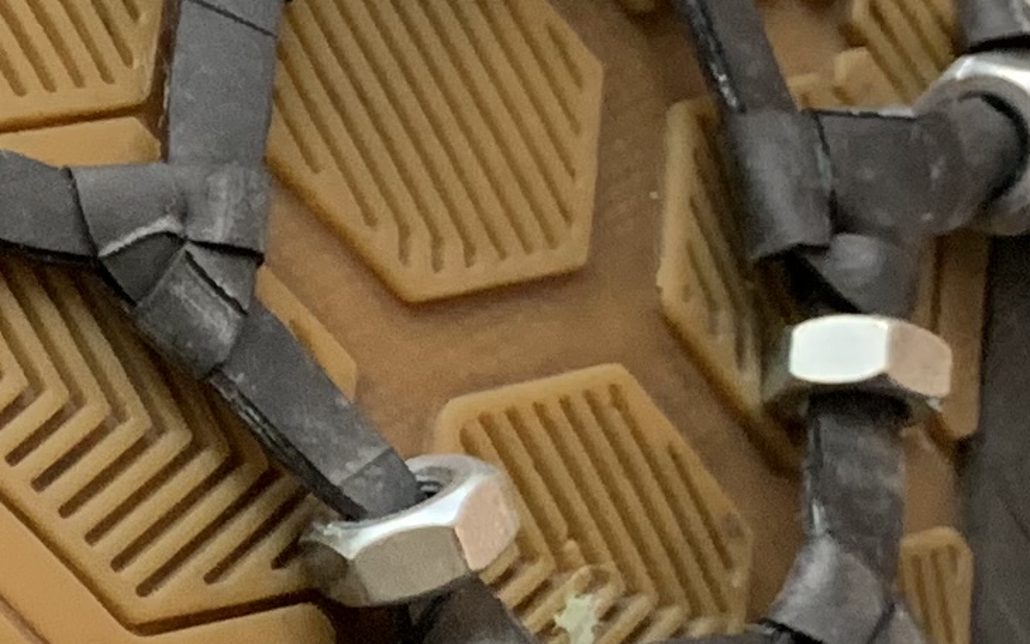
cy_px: 847
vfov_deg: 8.5
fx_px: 4267
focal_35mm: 152
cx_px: -1171
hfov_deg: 11.9
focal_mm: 4.25
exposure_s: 1/60
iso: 160
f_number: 1.8
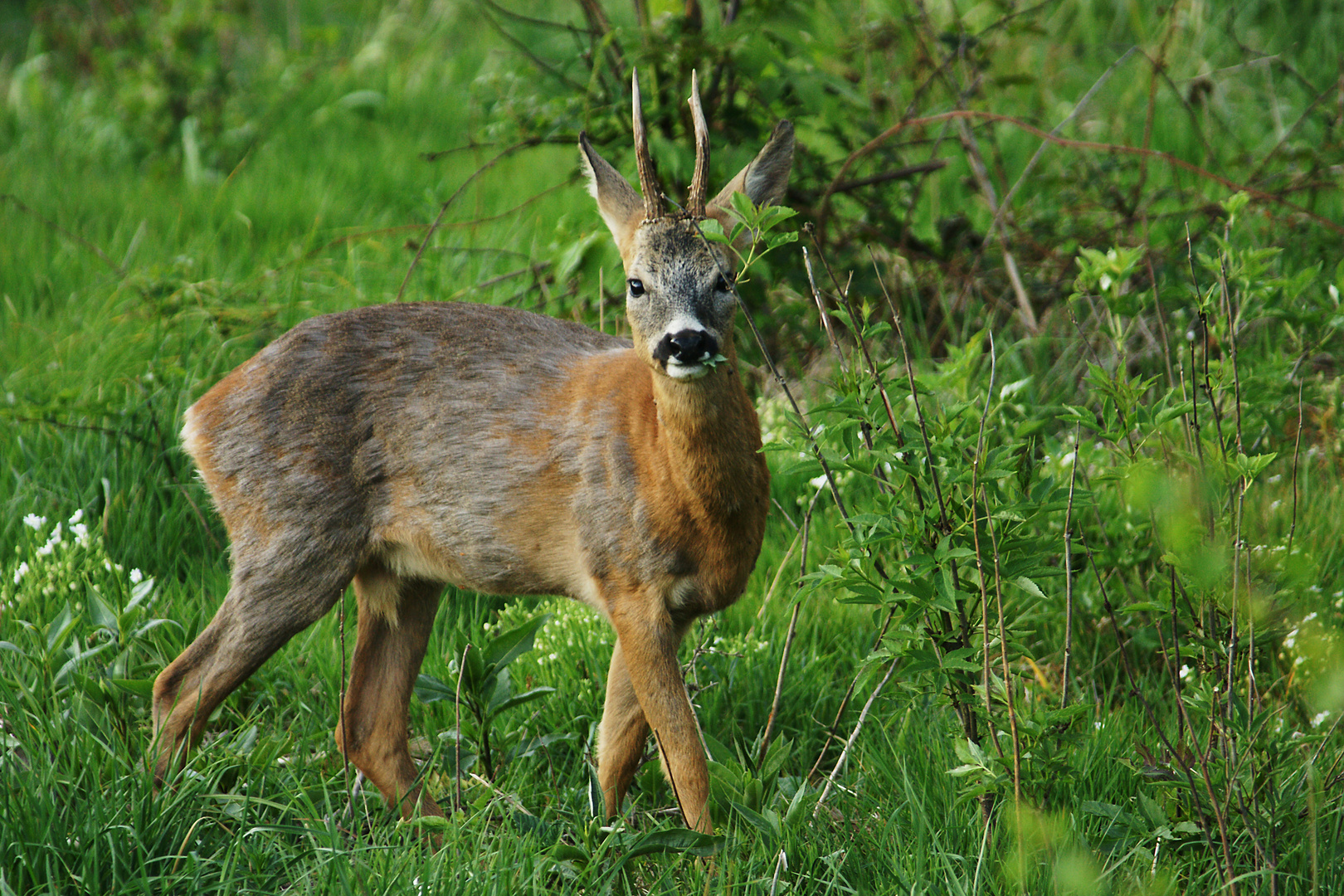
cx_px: 672
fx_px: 27998
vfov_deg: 1.8
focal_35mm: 750
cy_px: 448
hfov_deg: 2.7
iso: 400
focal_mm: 500
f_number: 6.3
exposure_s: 1/160
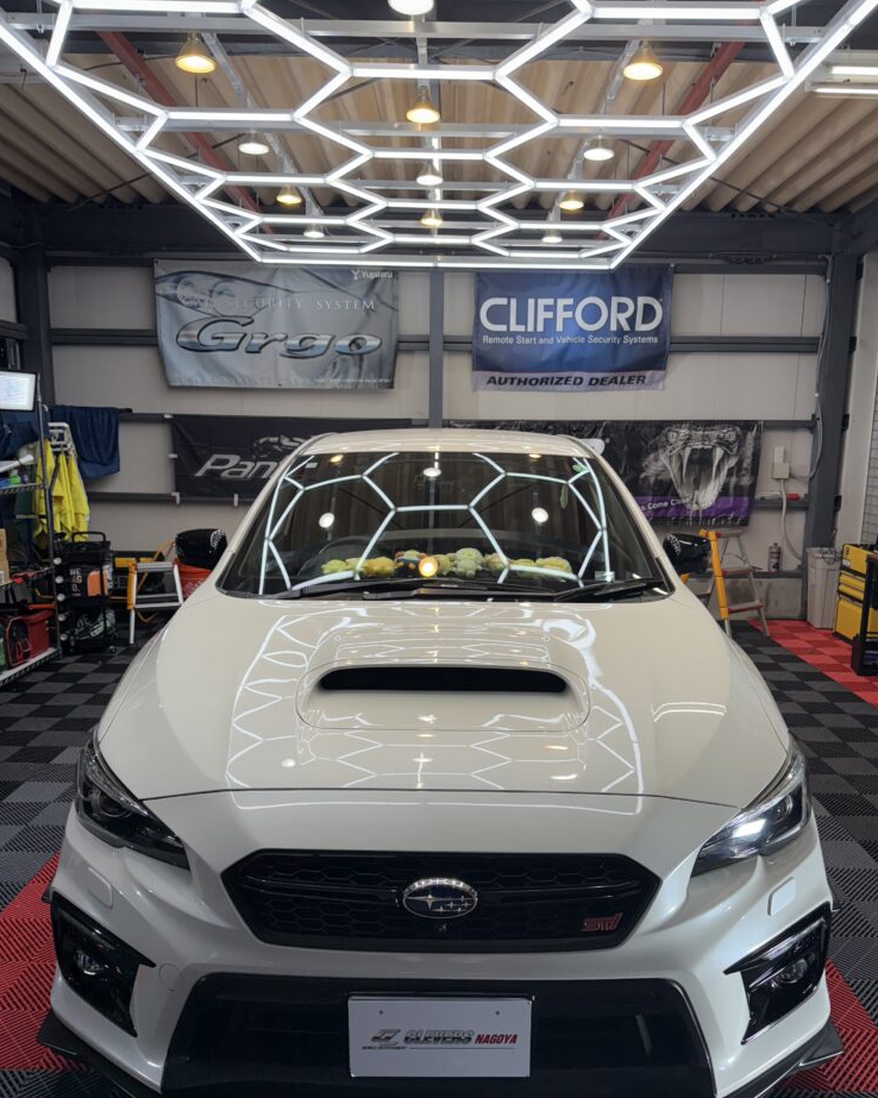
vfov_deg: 66.0
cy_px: 589
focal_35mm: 26
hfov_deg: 54.9
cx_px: 444
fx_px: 845
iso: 100
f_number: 1.78
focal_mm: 6.76
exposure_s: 1/399
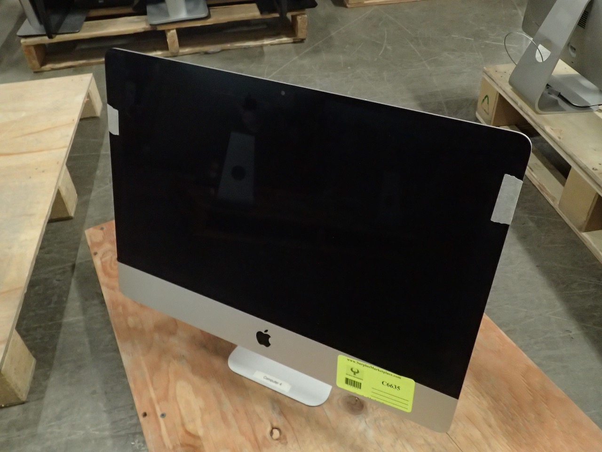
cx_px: 301
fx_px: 522
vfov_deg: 46.8
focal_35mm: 30
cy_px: 226
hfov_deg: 60.0
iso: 800
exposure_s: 1/20
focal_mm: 5.5
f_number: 2.3
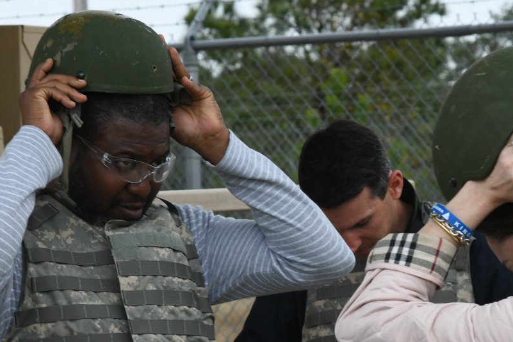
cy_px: 245
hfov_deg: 11.9
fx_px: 2451
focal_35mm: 172
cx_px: 341
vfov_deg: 8.0
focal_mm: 85
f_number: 10
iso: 800
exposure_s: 1/250
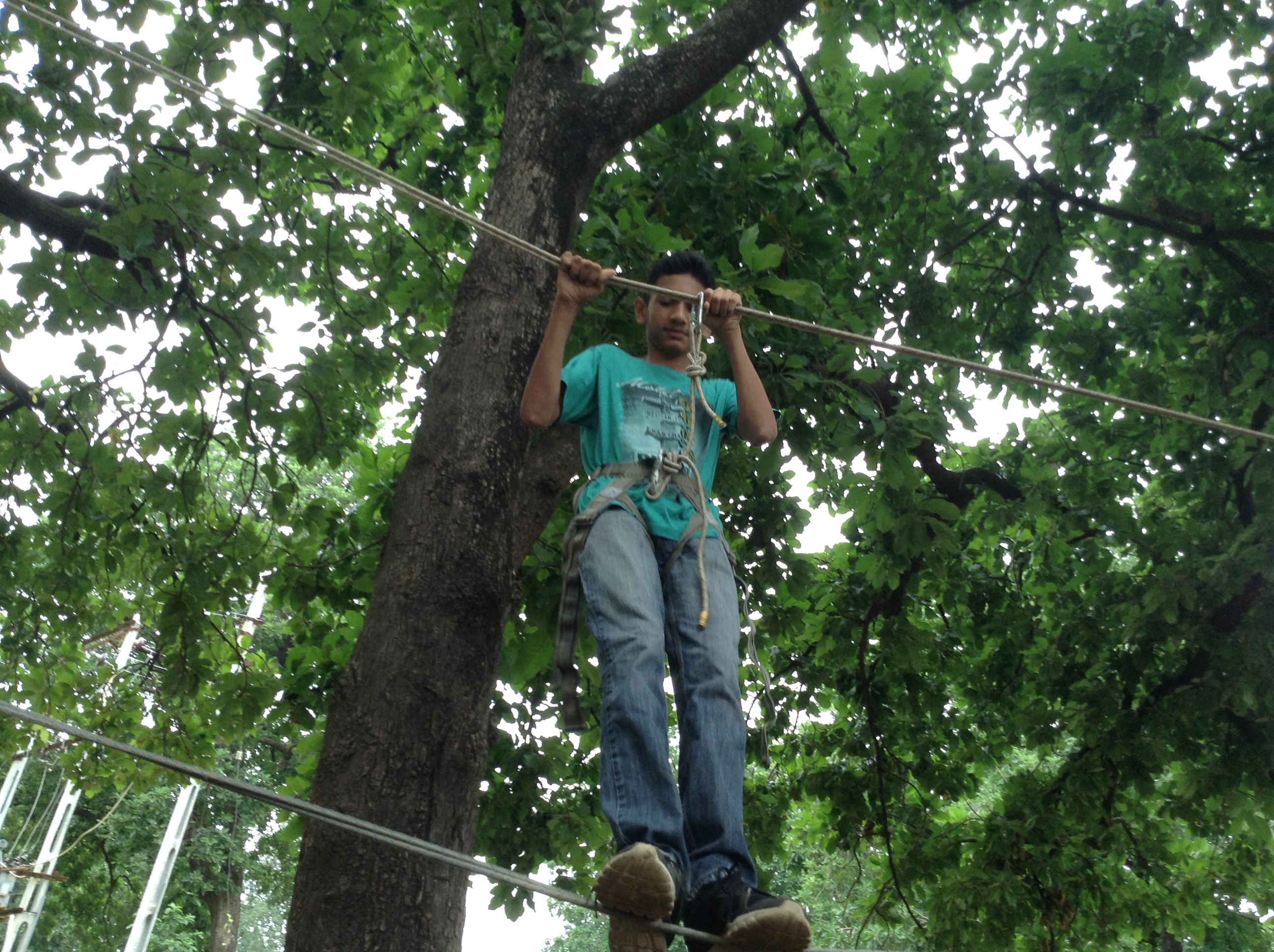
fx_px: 1213
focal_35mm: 33
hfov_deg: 55.4
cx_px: 637
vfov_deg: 42.8
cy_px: 476
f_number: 2.4
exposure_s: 1/120
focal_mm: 3.3
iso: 40
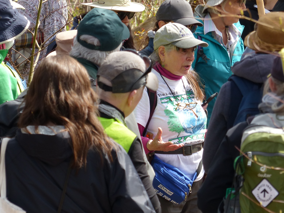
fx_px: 3659
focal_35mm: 446
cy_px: 106
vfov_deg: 3.3
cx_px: 142
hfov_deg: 4.4
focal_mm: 73
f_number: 4
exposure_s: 1/400
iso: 125
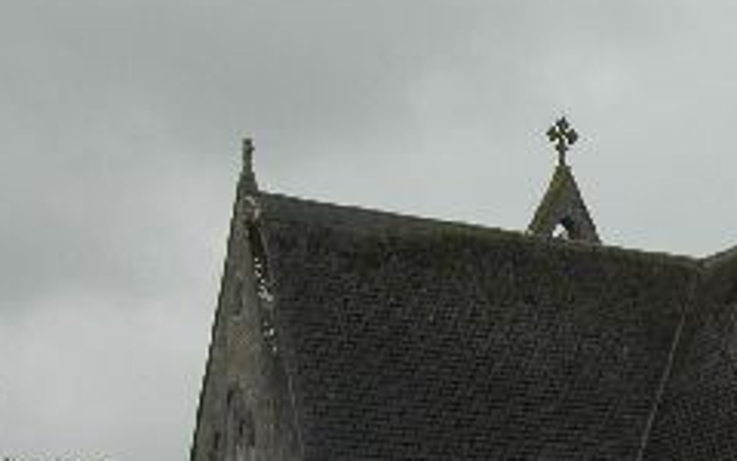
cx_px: 1010
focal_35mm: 107
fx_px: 2149
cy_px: 598
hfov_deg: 17.9
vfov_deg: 11.9
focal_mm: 24
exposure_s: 1/320
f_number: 10
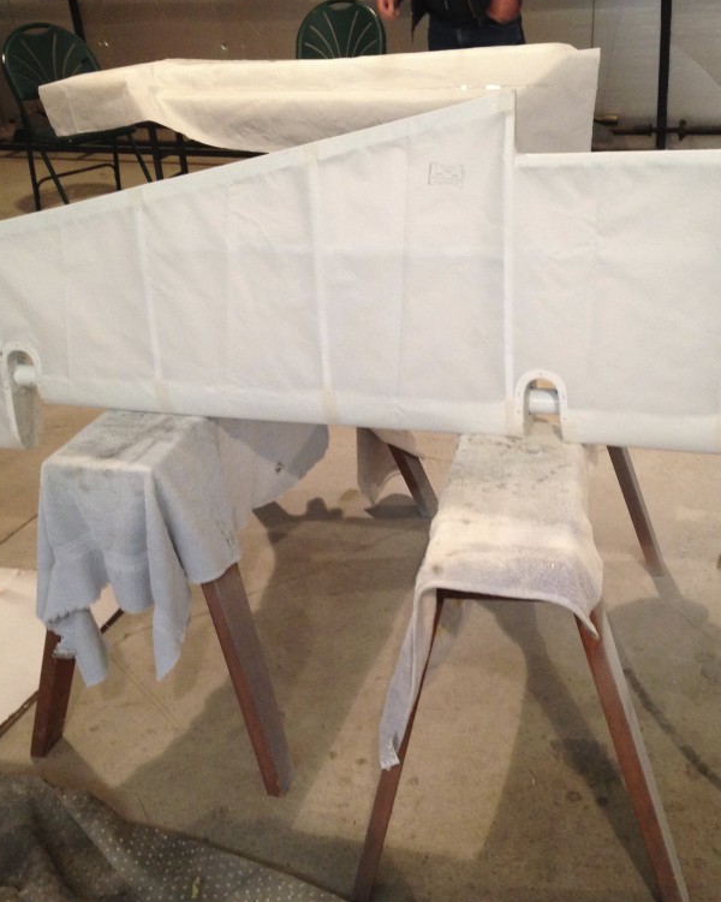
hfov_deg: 34.0
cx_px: 433
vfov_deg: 42.0
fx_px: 1174
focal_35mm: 44
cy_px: 444
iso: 200
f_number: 2.4
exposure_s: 1/20
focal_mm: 4.12
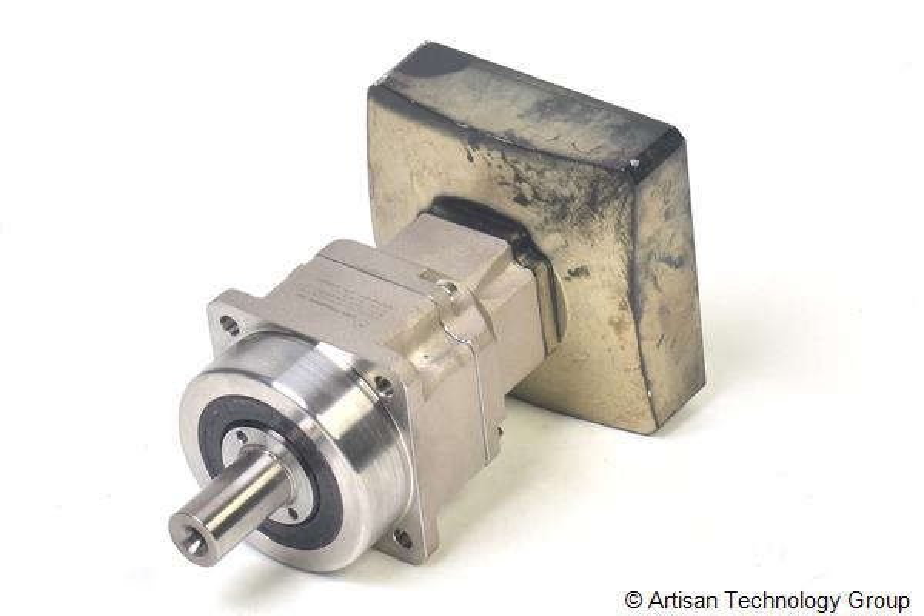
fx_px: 2117
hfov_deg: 24.6
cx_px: 462
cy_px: 308
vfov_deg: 16.6
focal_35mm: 82
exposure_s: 1/200
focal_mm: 55
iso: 200
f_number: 13
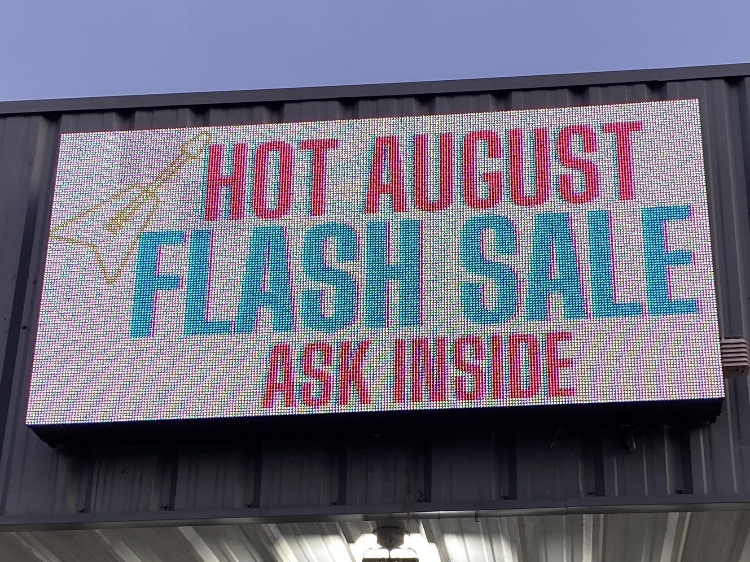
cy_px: 281
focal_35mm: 26
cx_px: 375
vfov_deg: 53.1
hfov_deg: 67.3
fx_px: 563
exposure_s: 1/120
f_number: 1.8
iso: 100
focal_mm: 4.25
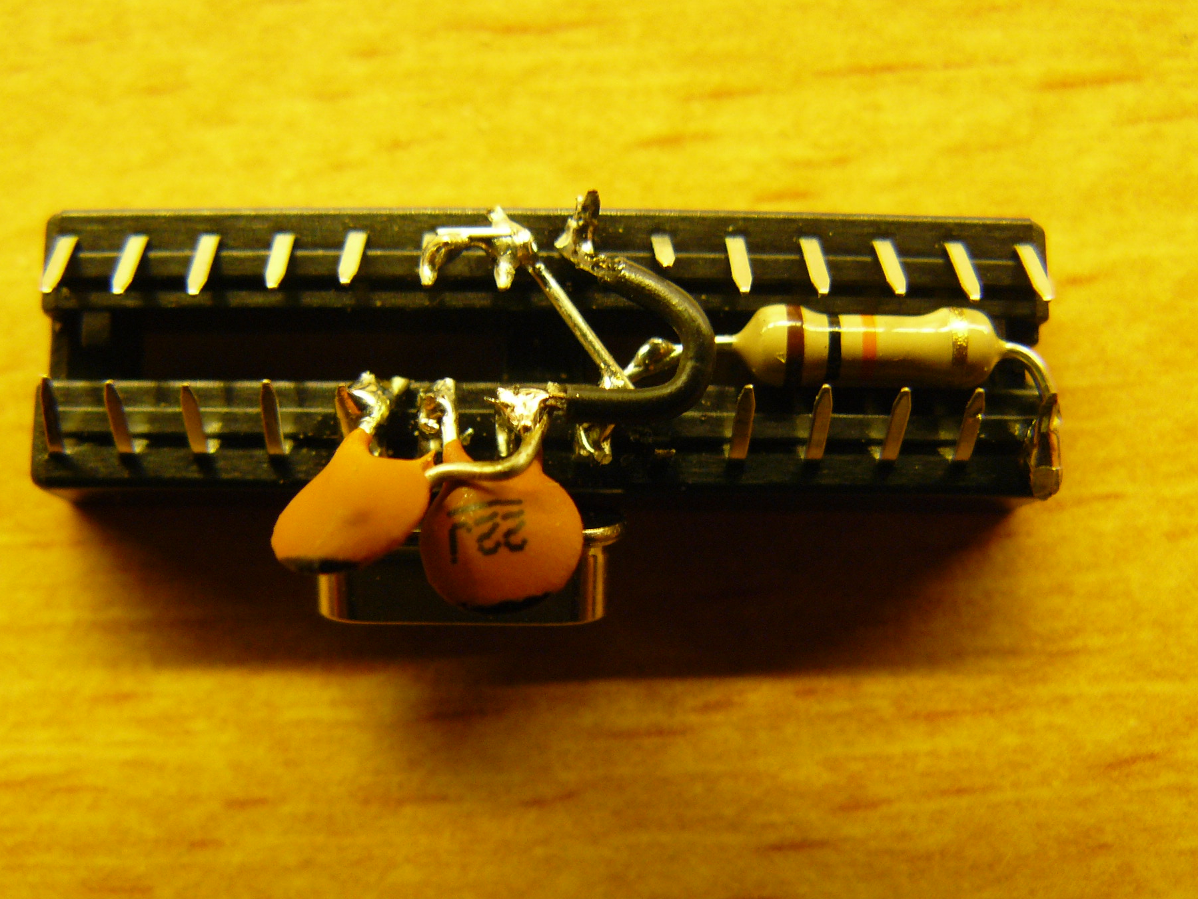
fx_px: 1419
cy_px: 447
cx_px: 548
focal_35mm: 41
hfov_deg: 45.7
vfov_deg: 35.1
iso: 200
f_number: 2.8
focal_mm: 6
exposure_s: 1/6
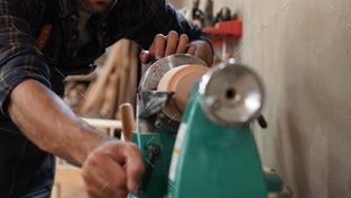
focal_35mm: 69
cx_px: 133
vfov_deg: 17.3
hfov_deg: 30.5
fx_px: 642
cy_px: 35
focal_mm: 35
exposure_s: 1/200
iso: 1600
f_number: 2
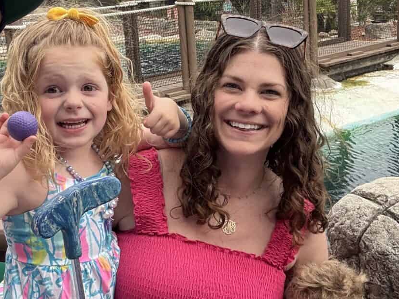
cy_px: 137
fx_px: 657
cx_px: 215
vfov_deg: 25.7
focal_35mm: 57
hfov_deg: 33.8
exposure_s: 1/154
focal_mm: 2.69
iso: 50
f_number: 1.9
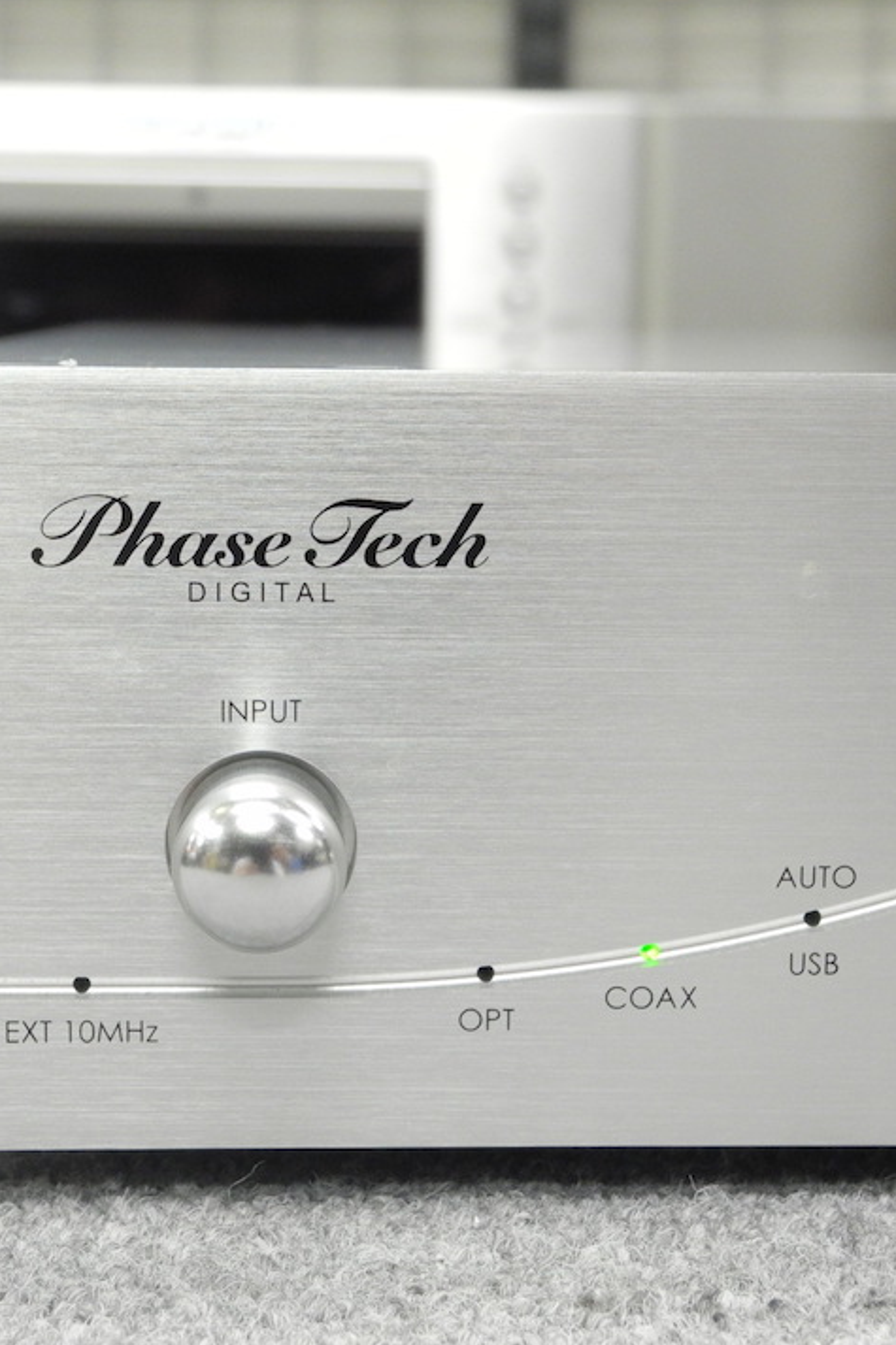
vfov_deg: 28.8
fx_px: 2614
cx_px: 387
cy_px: 672
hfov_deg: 19.4
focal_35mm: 70
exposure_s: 1/34.3
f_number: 3.5
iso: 400
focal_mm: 10.7
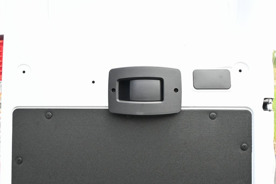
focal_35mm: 32
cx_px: 138
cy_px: 92
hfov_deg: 58.3
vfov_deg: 40.8
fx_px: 247
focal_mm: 21.5
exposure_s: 1/640
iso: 6400
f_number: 9
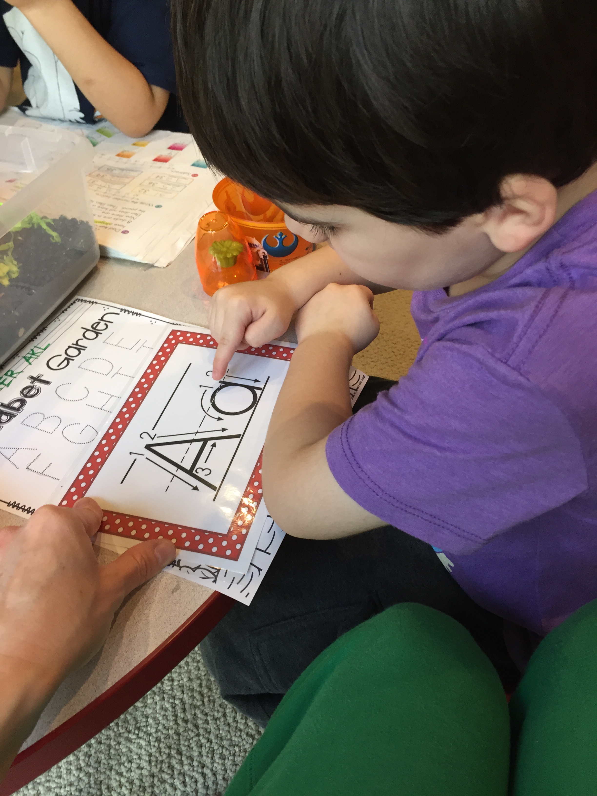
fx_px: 667
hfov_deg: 48.2
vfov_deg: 61.7
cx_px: 298
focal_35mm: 29
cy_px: 398
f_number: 2.2
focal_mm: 4.15
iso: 80
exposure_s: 1/30
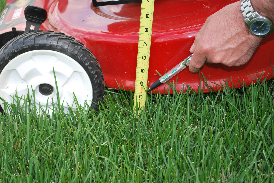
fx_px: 549
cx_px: 137
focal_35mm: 72
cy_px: 92
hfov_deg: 28.0
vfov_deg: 19.0
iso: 100
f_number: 5.6
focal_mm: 48
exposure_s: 1/125
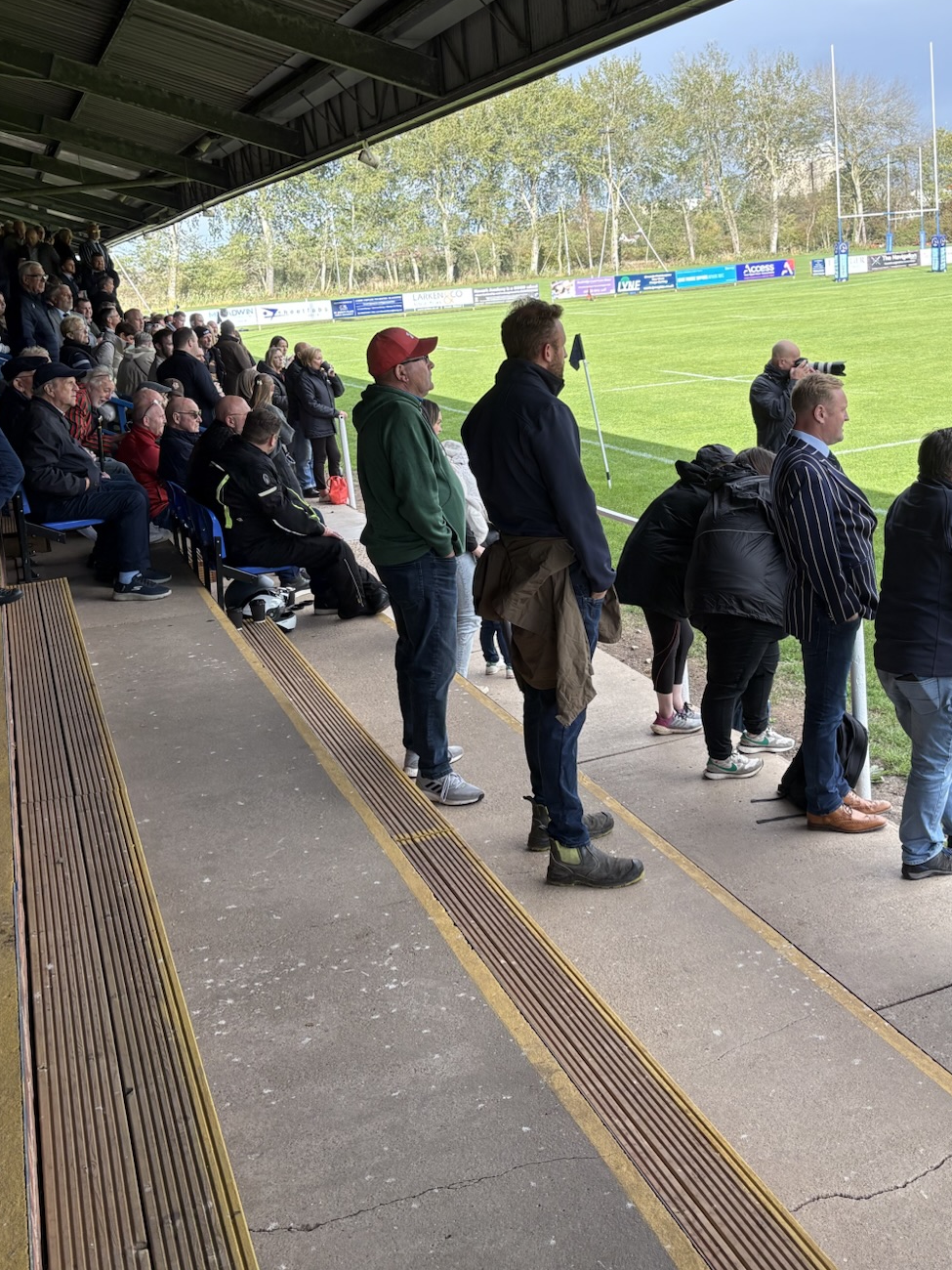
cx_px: 641
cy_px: 550
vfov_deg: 46.7
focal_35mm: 40
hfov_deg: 35.6
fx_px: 1467
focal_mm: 5.96
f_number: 1.6
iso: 50
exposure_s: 1/756
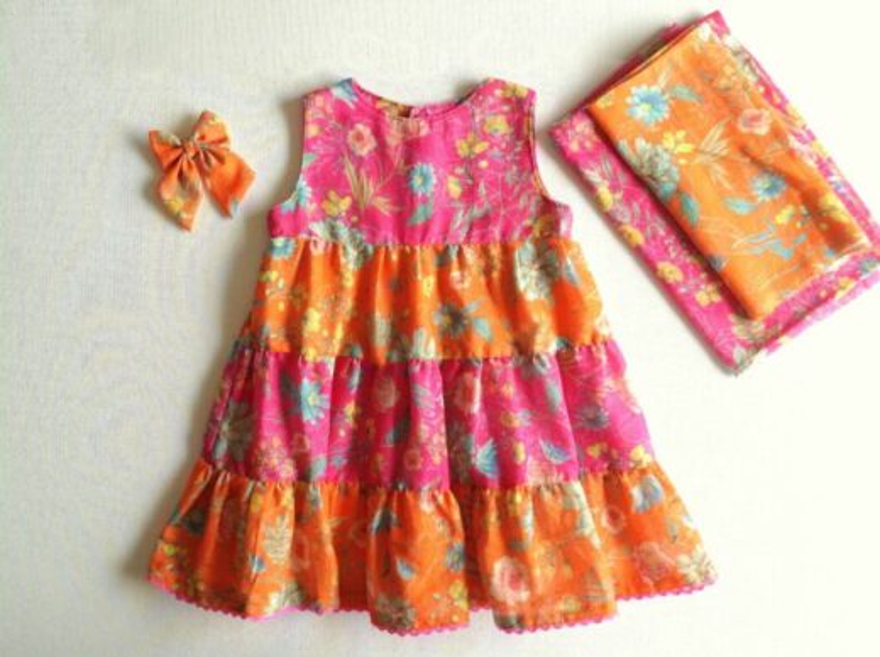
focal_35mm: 35
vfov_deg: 40.6
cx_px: 440
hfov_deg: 52.7
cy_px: 328
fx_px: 888
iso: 50
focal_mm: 4.28
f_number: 2.4
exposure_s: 1/171
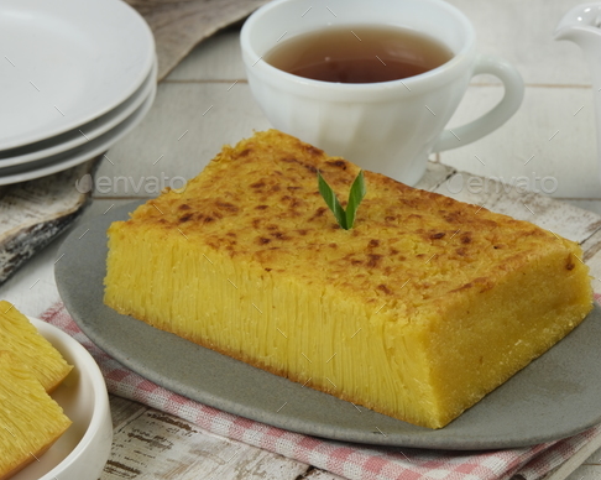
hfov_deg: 11.3
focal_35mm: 171
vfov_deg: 9.0
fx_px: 3039
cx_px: 313
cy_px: 242
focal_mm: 99.8
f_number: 11
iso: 160
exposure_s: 1/125
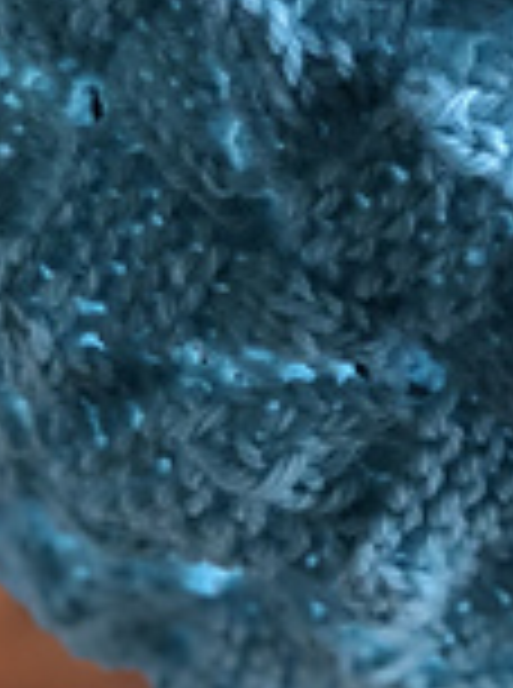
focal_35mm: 218
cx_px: 522
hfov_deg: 6.8
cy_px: 369
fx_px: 4326
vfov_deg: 9.1
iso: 125
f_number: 2.4
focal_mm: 6
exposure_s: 1/30
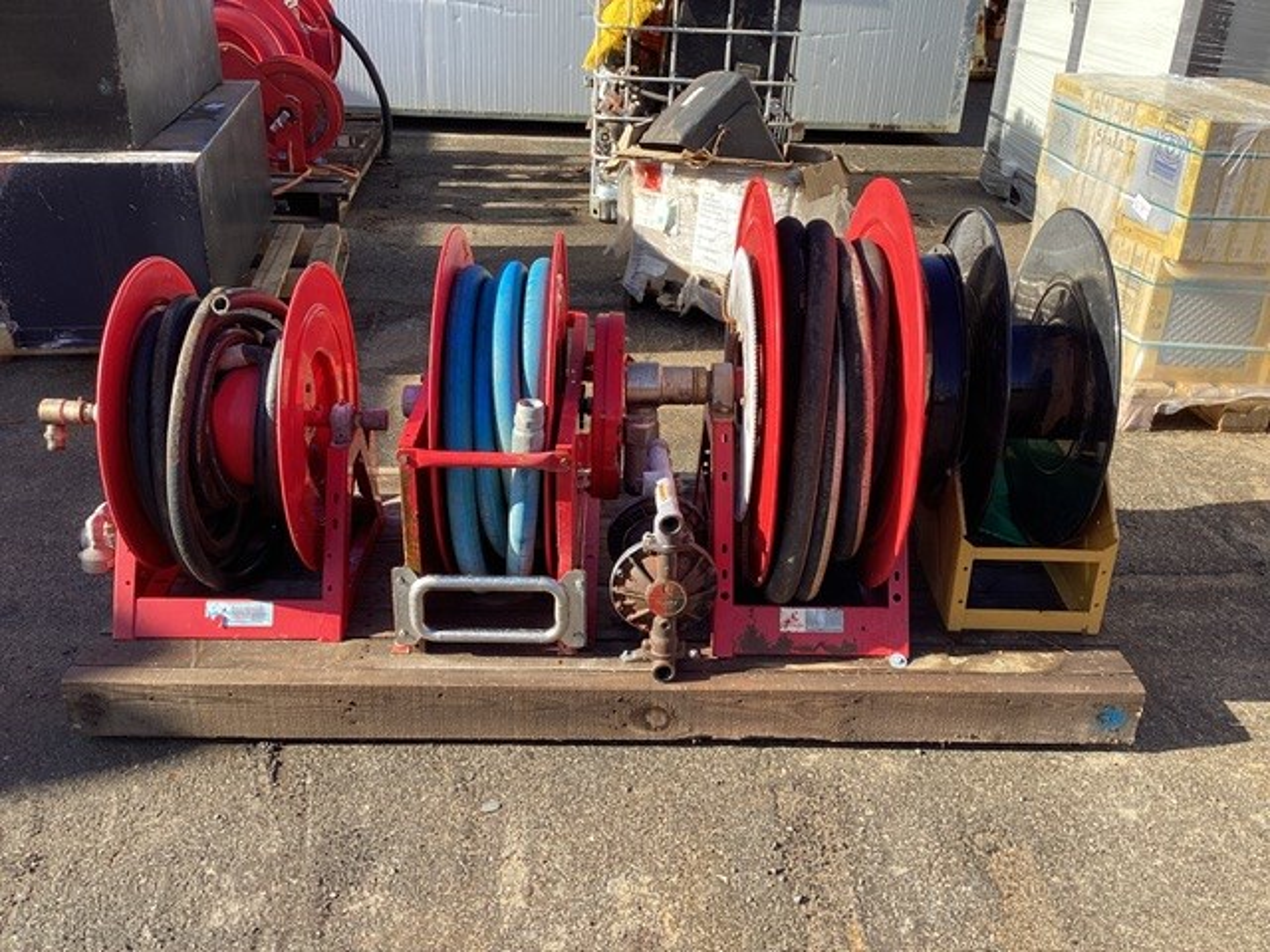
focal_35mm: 31
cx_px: 635
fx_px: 1137
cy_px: 476
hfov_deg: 58.4
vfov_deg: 45.4
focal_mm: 3.3
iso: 25
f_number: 2.4
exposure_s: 1/255
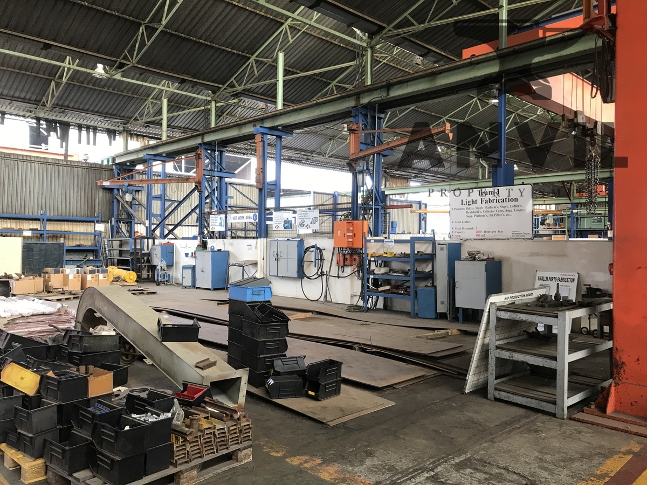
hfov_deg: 63.4
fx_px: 523
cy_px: 242
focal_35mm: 28
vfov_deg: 49.7
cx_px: 324
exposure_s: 1/33
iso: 32
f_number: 1.8
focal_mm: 3.99
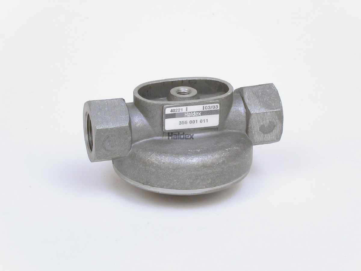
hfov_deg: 17.3
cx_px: 180
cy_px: 136
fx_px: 1189
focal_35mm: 114
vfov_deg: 13.0
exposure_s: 1.5
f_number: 6.7
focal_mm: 23.4
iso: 100
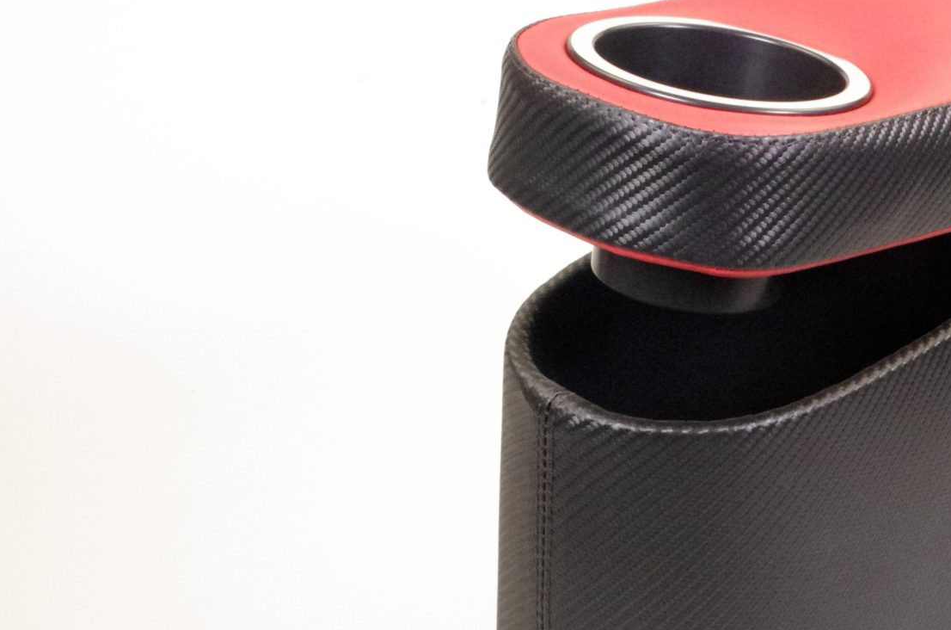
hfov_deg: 20.2
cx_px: 783
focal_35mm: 100
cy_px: 429
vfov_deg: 13.6
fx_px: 2636
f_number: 14
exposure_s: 1/40
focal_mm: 36
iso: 6400
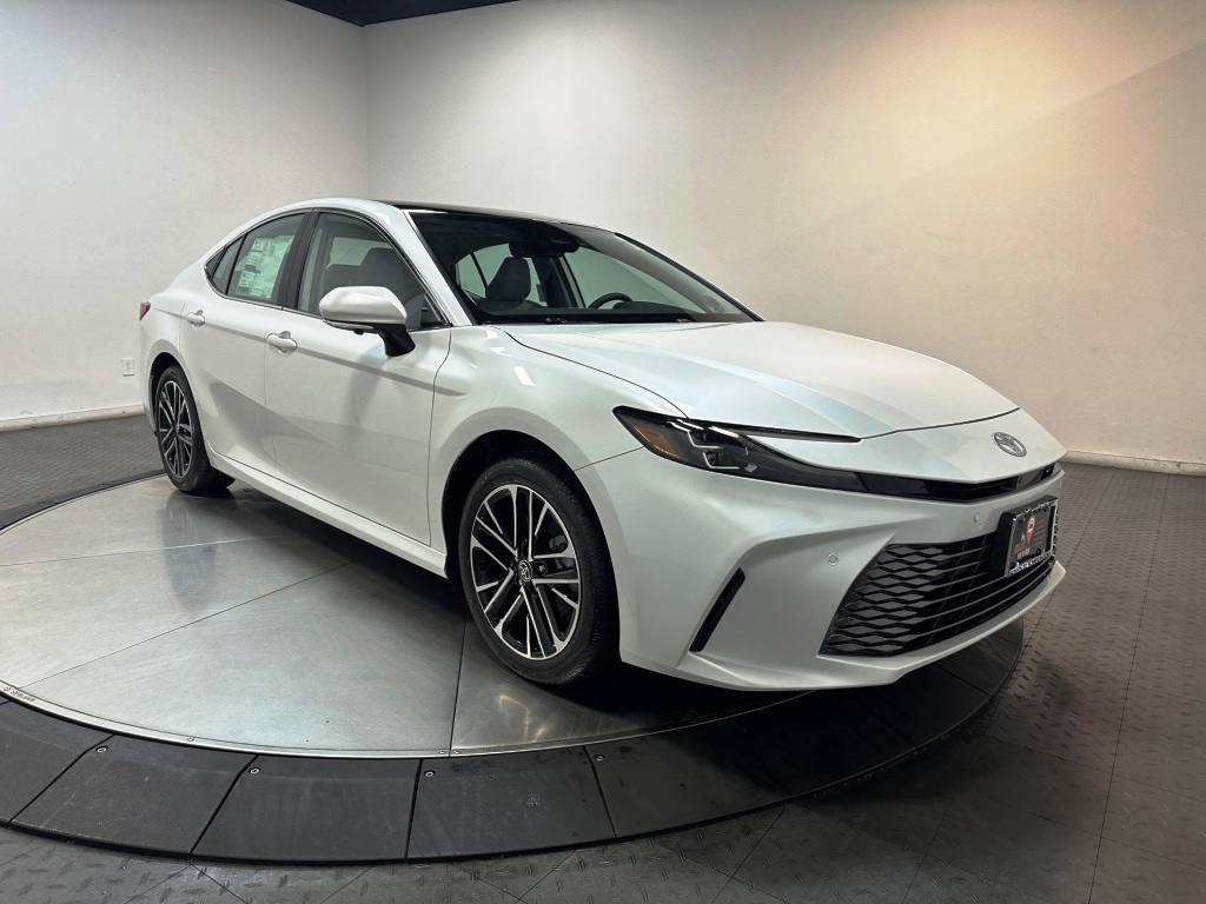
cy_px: 452
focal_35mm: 24
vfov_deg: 56.8
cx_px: 603
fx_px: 836
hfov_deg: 71.6
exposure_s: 1/60
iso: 160
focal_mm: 6.86
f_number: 1.78
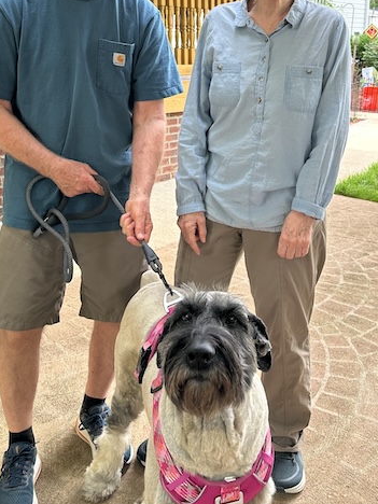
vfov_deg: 45.1
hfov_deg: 35.1
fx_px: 597
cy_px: 167
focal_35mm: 41
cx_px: 219
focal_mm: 6.86
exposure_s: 1/264
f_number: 1.78
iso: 80
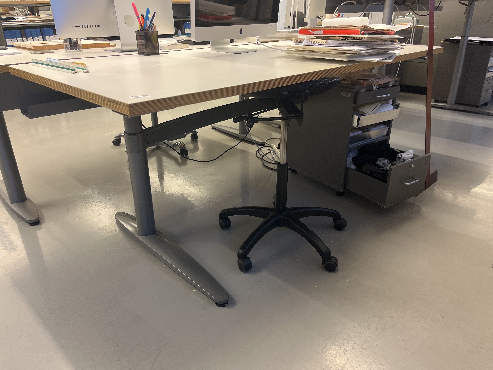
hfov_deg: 67.3
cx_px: 246
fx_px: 370
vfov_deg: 53.1
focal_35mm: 26
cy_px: 185
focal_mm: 5.1
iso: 100
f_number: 1.6
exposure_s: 1/50
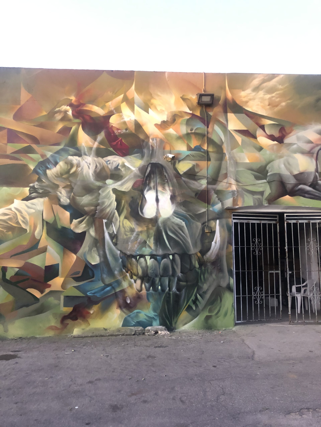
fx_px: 346
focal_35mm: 28
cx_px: 160
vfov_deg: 63.4
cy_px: 214
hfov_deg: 49.7
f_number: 1.8
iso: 100
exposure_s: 1/4
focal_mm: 4
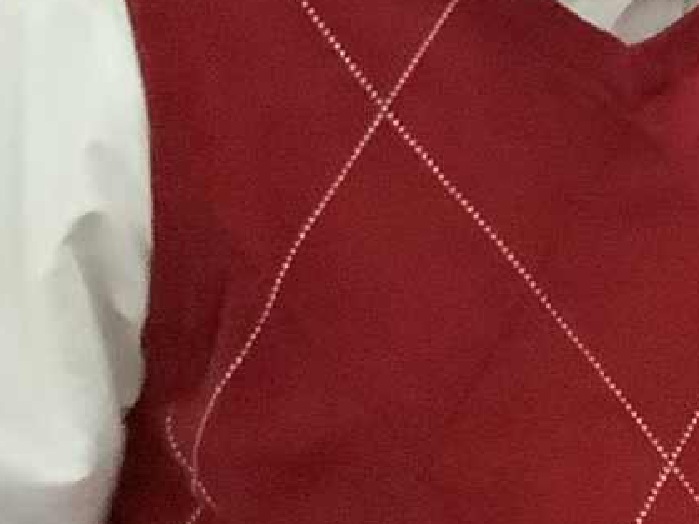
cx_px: 930
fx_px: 2686
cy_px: -33
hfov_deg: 14.2
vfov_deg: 11.0
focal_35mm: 133
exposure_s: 1/17
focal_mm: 3.3
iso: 800
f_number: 2.4
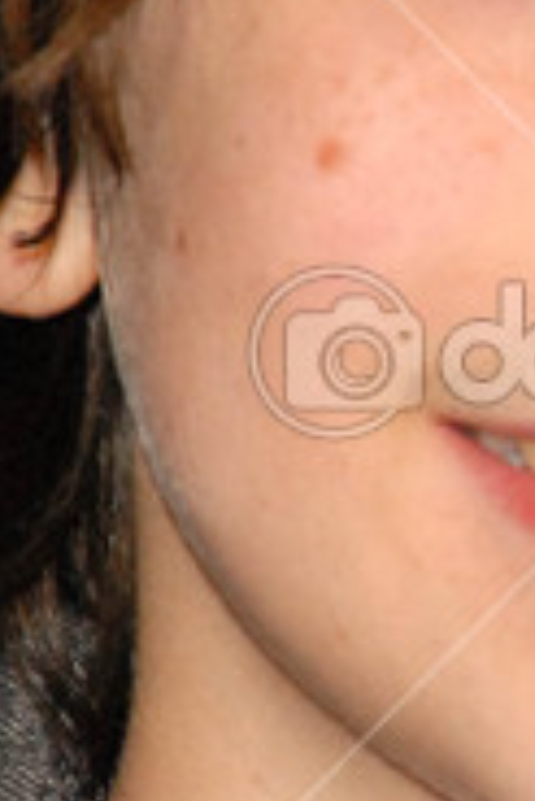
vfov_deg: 1.2
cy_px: 359
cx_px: 746
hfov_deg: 0.8
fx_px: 37110
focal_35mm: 1668
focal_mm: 200
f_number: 9
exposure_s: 1/250
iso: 640
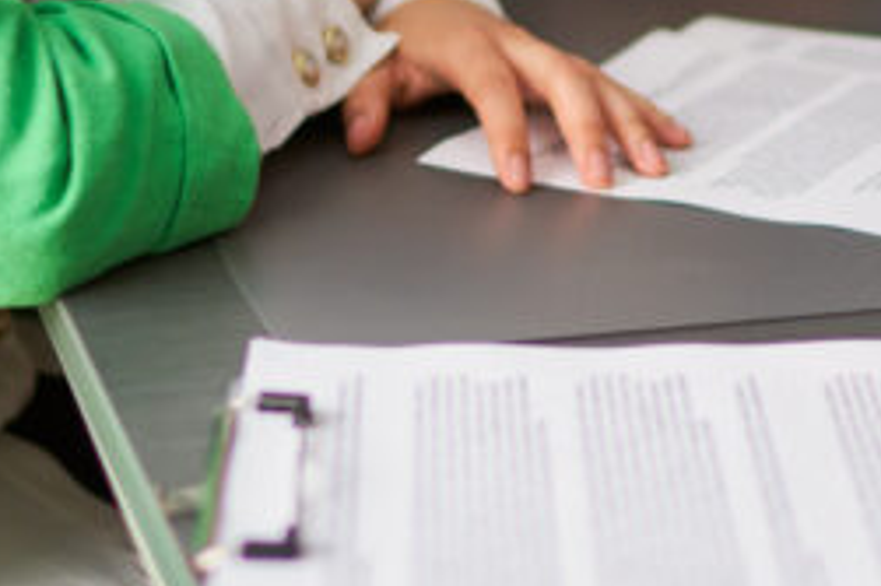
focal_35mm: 143
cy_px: -314
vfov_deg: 9.3
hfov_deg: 14.2
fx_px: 3497
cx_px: 769
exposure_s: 1/400
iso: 400
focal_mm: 35
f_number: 1.4
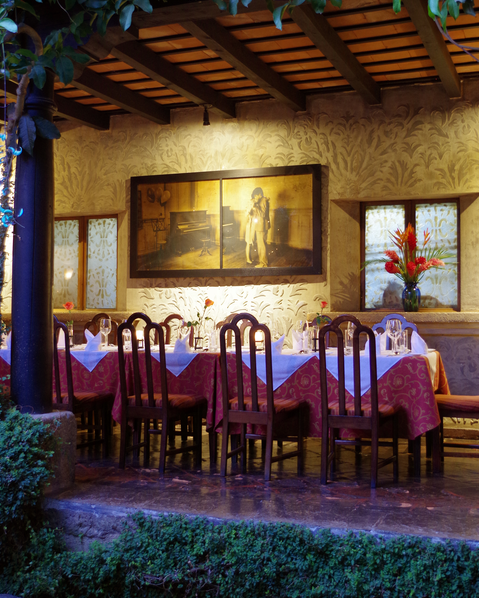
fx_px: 797
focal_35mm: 45
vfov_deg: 41.1
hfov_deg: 33.4
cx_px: 238
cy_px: 288
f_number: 4
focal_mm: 26.25
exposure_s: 1/2.5
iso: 800
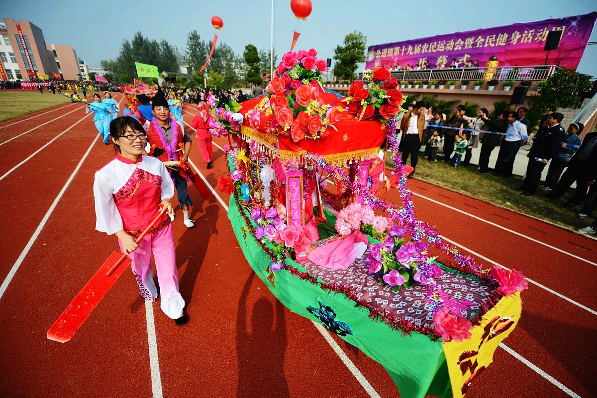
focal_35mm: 14
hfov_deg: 104.3
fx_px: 232
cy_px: 199
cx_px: 298
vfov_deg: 81.2
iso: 200
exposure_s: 1/6400
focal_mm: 14
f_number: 2.8
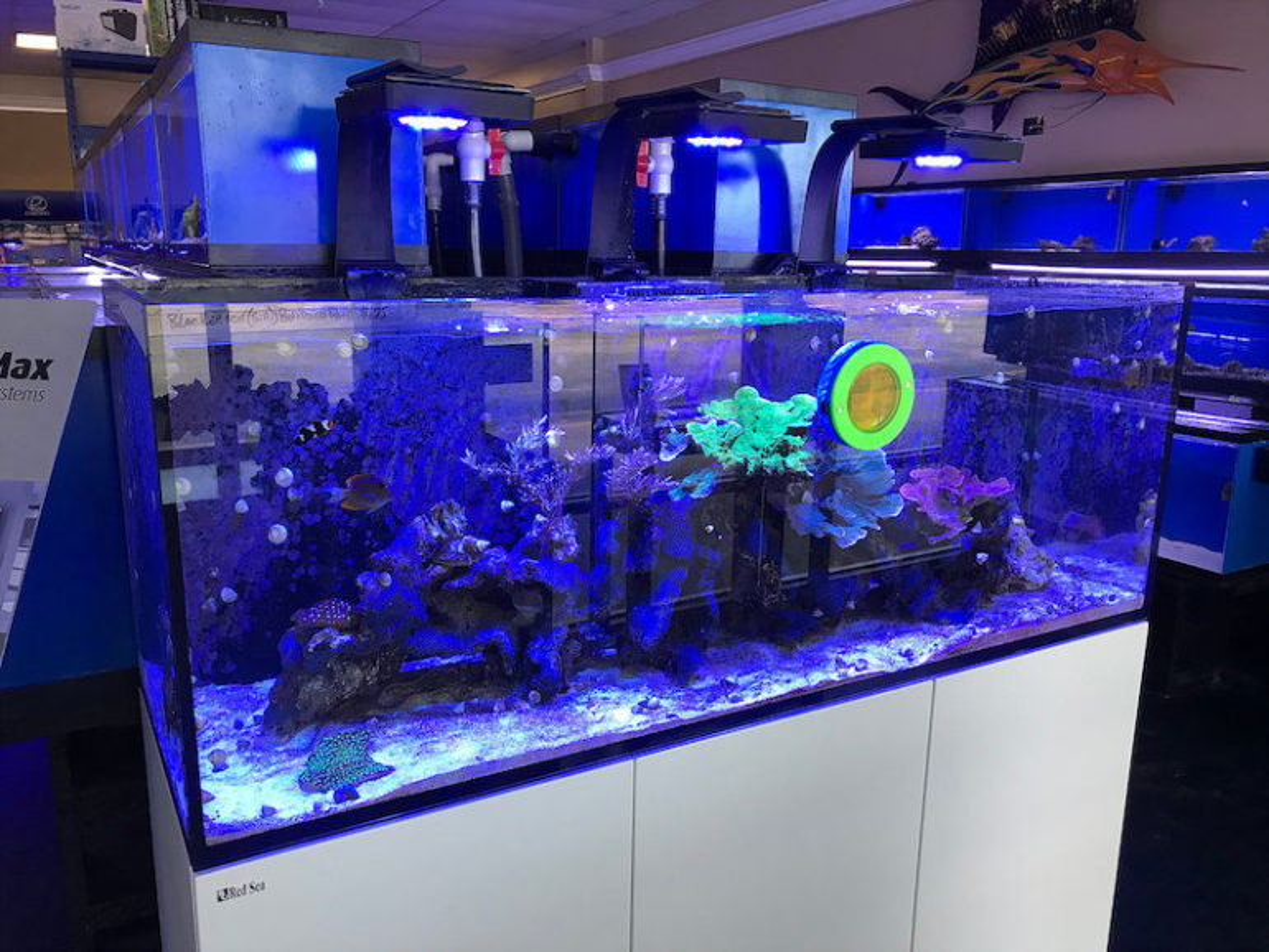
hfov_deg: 63.4
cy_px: 476
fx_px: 1027
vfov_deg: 49.8
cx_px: 634
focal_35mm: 28
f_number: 1.8
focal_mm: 3.99
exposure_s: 1/30
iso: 25
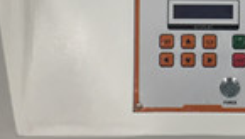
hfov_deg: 19.3
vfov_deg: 10.8
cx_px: 220
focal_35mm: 109
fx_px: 709
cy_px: -67
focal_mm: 4.15
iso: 50
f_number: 2.2
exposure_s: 1/33
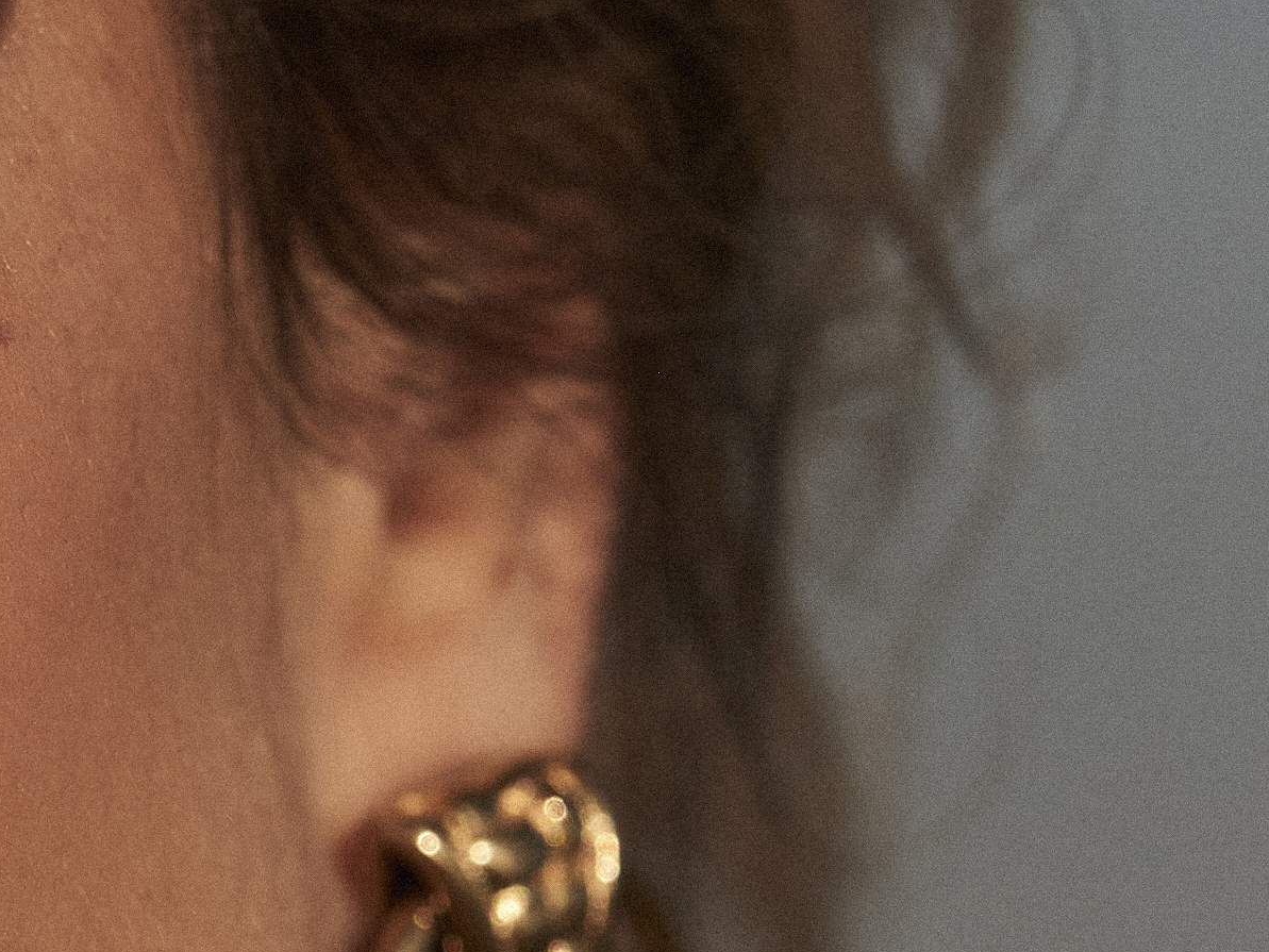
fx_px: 22841
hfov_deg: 3.2
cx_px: -1070
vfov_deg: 2.4
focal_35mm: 623
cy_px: 1614
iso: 250
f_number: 4.5
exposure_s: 1/6400
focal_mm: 105
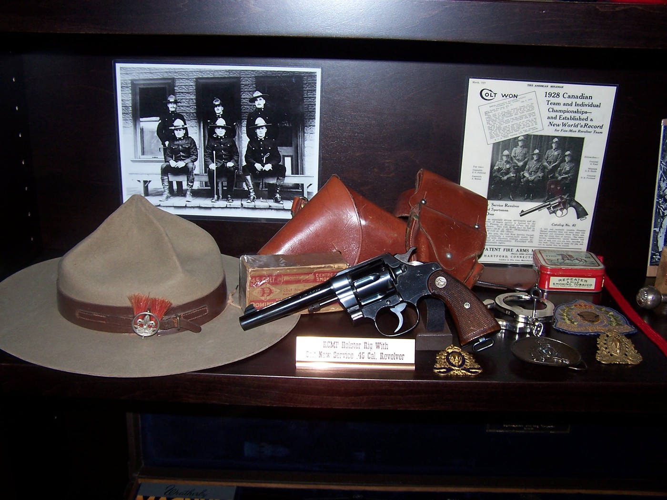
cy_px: 250
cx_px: 334
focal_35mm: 38
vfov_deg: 37.7
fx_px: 732
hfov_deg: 49.0
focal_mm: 6.3
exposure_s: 1/60
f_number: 2.8
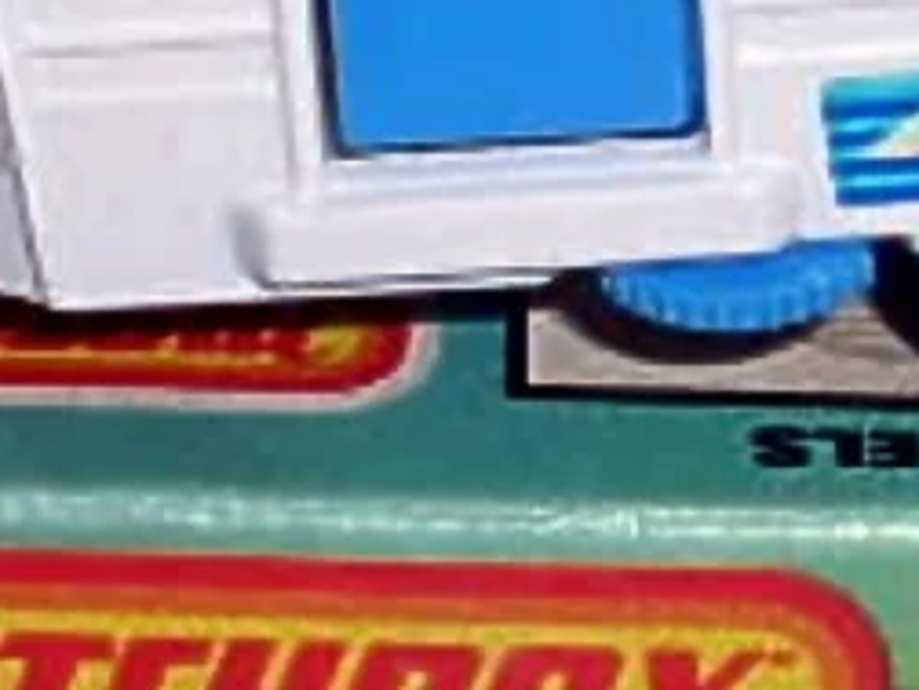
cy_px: 166
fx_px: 8203
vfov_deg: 4.8
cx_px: 835
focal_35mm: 309
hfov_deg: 6.4
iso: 50
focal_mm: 9.9
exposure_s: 1/60.1
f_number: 5.9
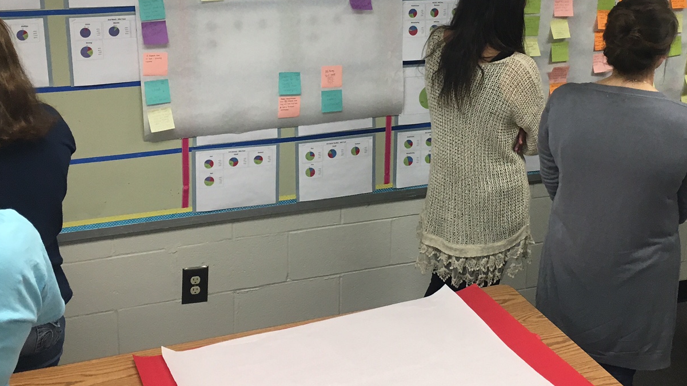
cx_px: 428
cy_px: 96
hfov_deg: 38.9
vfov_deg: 22.4
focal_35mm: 53
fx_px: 965
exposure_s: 1/30
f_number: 2.2
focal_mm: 4.15
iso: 40
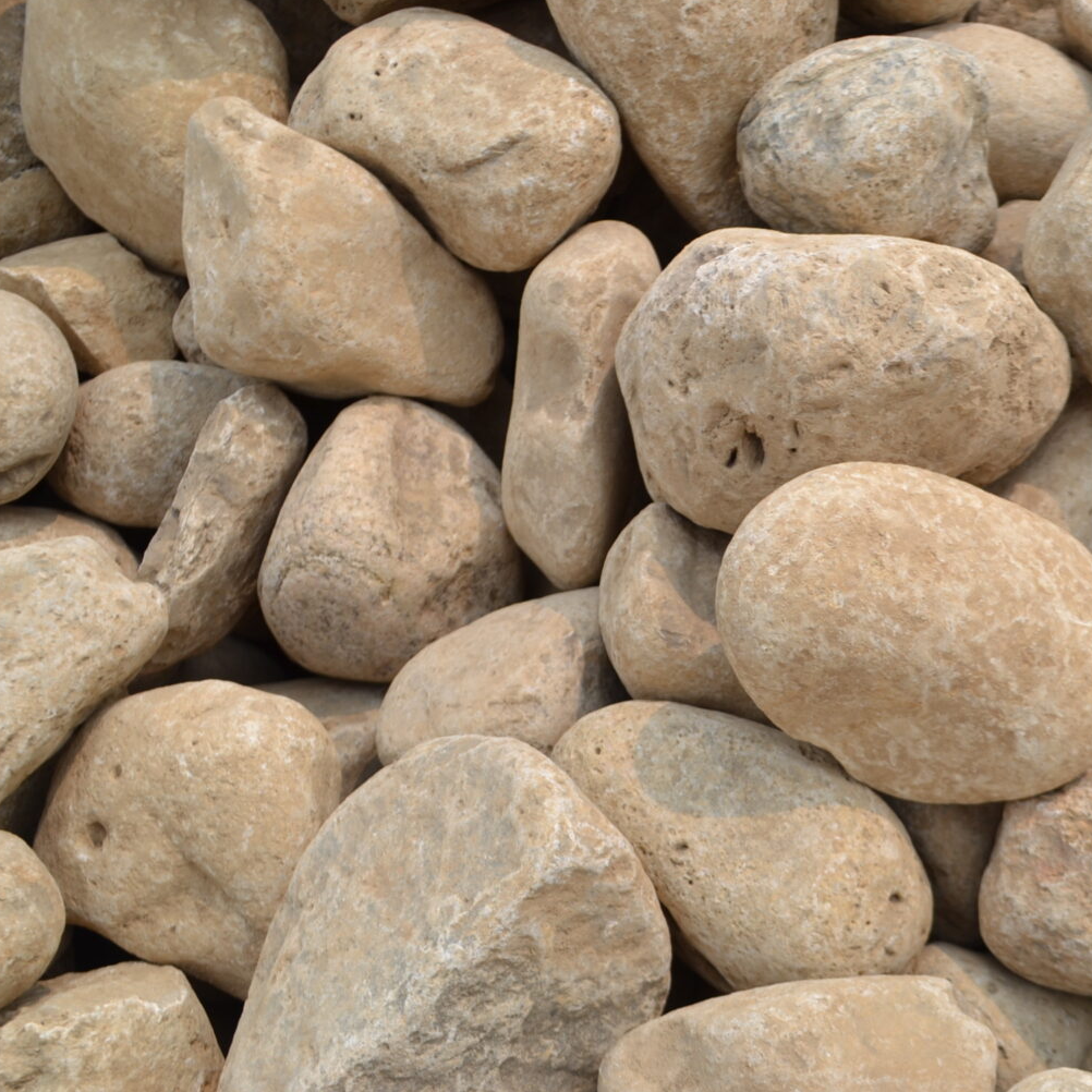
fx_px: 1535
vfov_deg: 39.2
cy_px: 553
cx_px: 738
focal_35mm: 43
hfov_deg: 38.7
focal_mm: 22
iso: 100
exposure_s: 1/250
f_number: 8
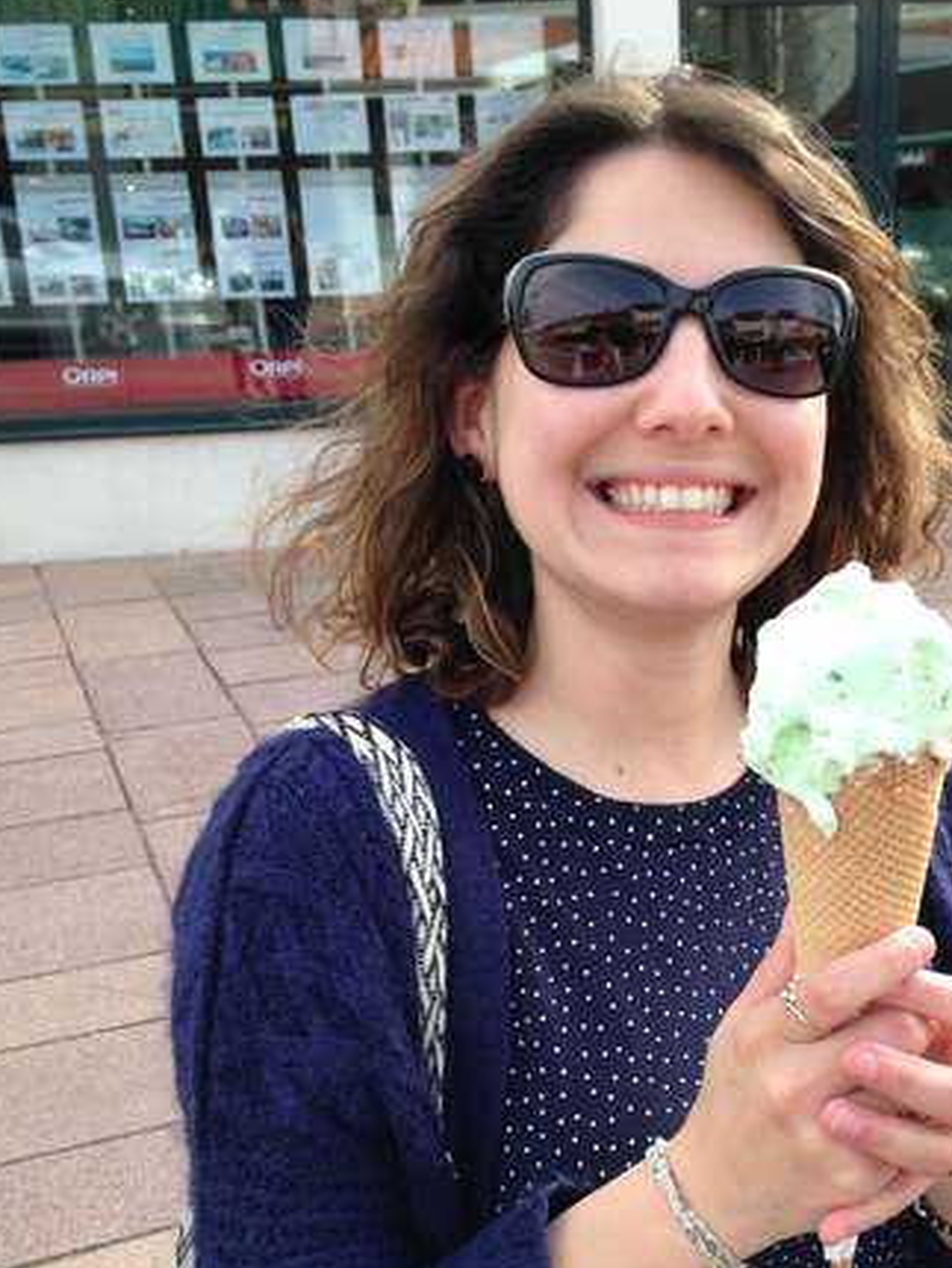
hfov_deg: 31.3
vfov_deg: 40.8
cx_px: 645
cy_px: 820
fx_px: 1685
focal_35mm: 46
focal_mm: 4.12
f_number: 2.4
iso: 50
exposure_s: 1/262
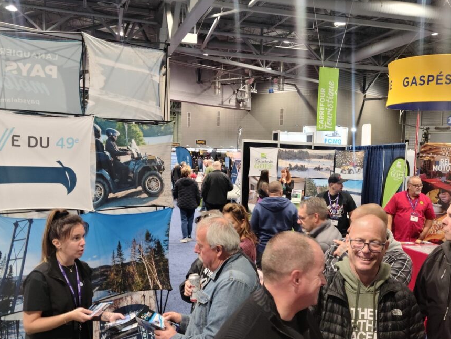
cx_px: 264
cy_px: 194
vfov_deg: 33.5
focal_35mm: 43
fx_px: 560
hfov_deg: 43.7
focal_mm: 5.9
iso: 250
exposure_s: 1/40
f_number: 2
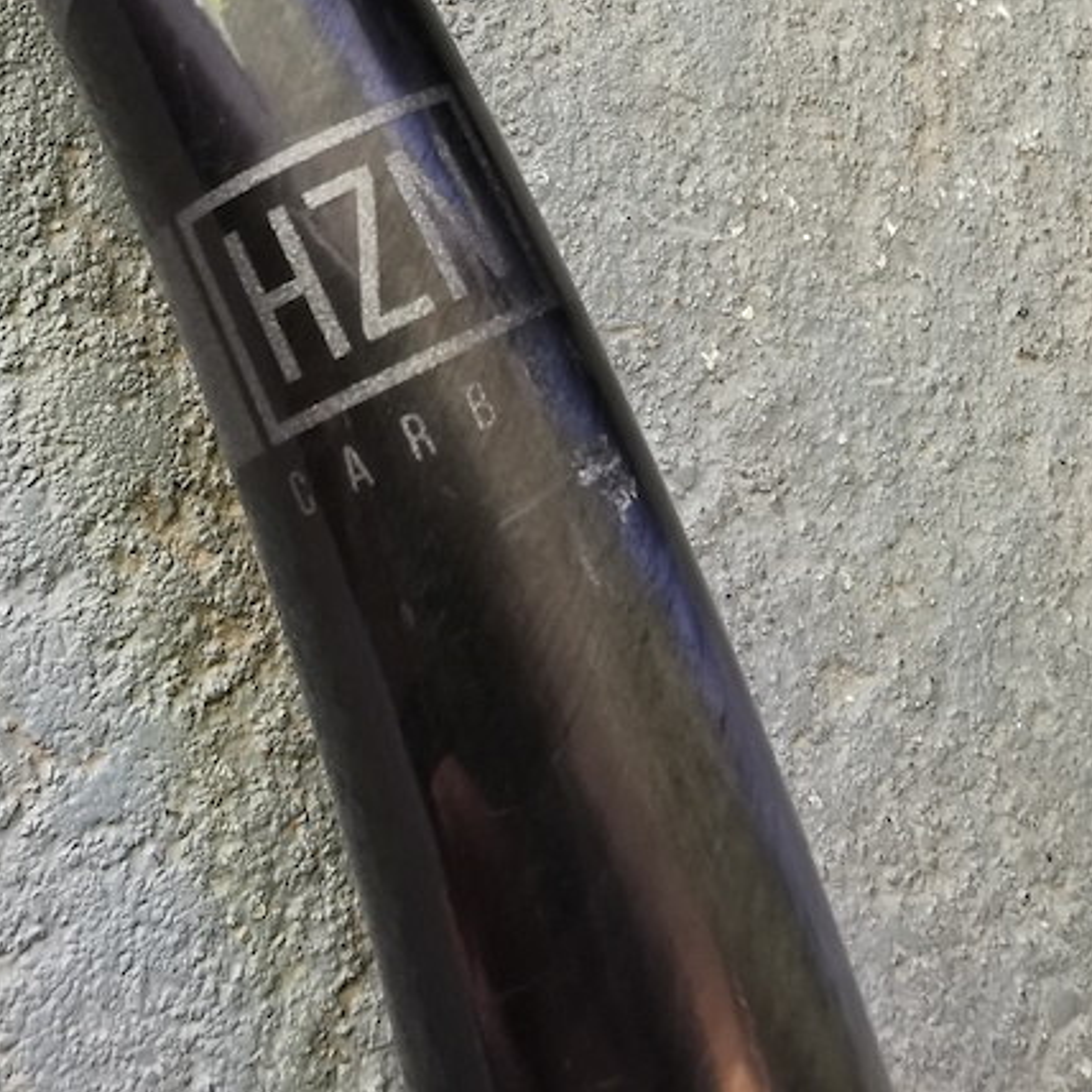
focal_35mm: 43
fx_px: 1535
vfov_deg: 38.3
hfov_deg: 38.9
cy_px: 299
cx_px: 393
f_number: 2.2
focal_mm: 2.35
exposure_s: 1/30
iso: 200
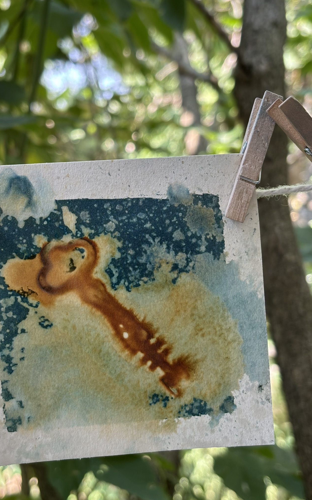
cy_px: 252
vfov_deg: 36.3
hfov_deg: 23.1
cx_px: 133
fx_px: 762
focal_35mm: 56
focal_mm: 5.96
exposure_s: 1/121
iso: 40
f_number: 1.6
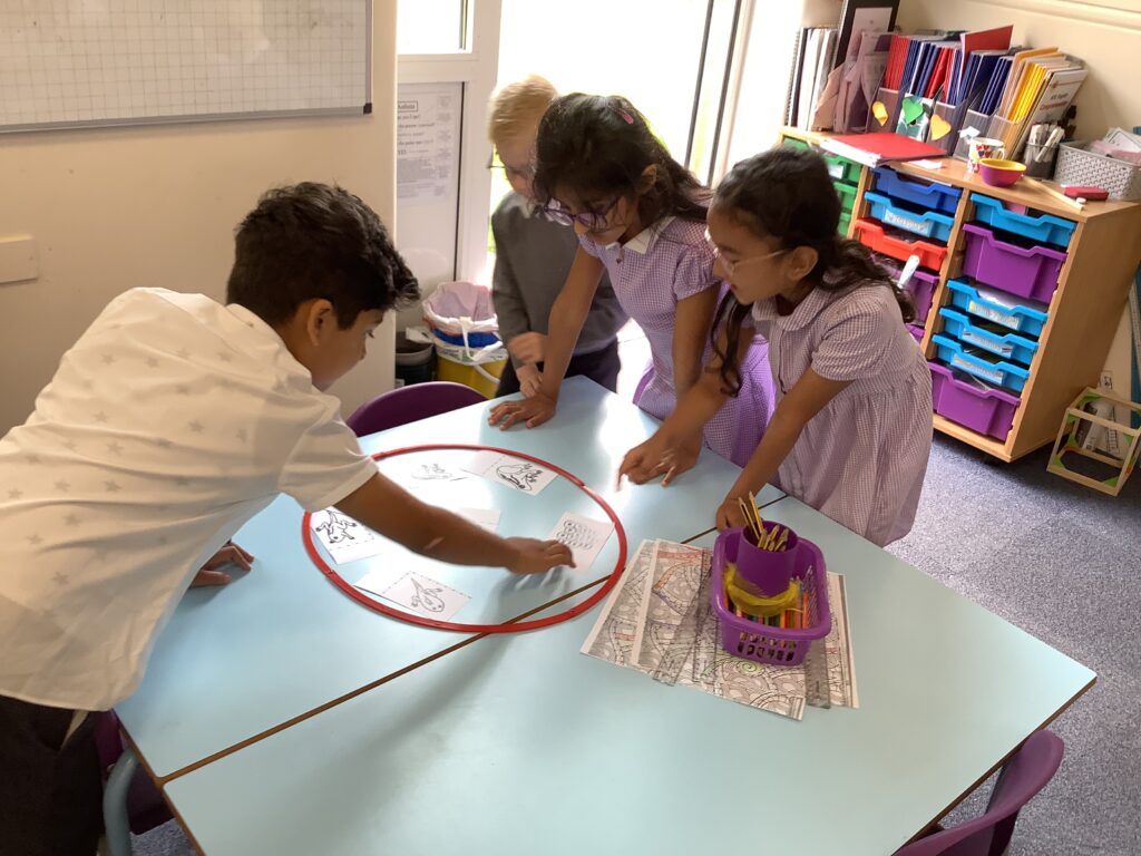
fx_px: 1022
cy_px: 428
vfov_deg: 45.4
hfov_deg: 58.4
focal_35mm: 31
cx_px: 570
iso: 50
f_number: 2.4
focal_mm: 3.3
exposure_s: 1/60
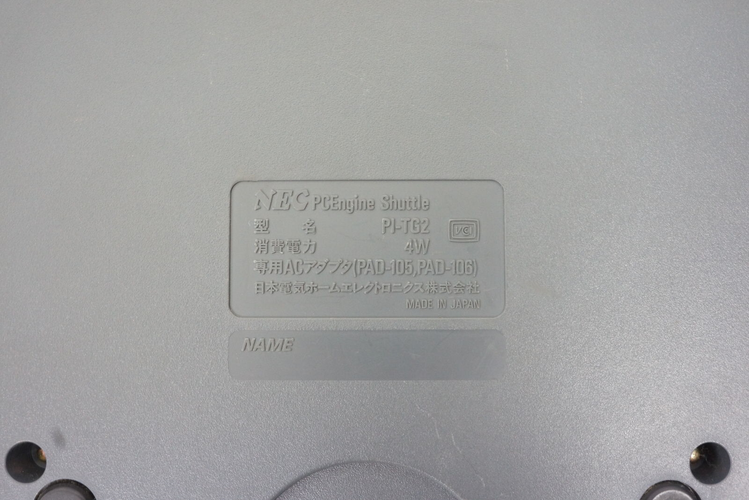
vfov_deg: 43.6
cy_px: 250
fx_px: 624
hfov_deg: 61.9
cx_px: 374
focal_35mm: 30
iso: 1600
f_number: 10
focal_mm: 20
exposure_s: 1/13
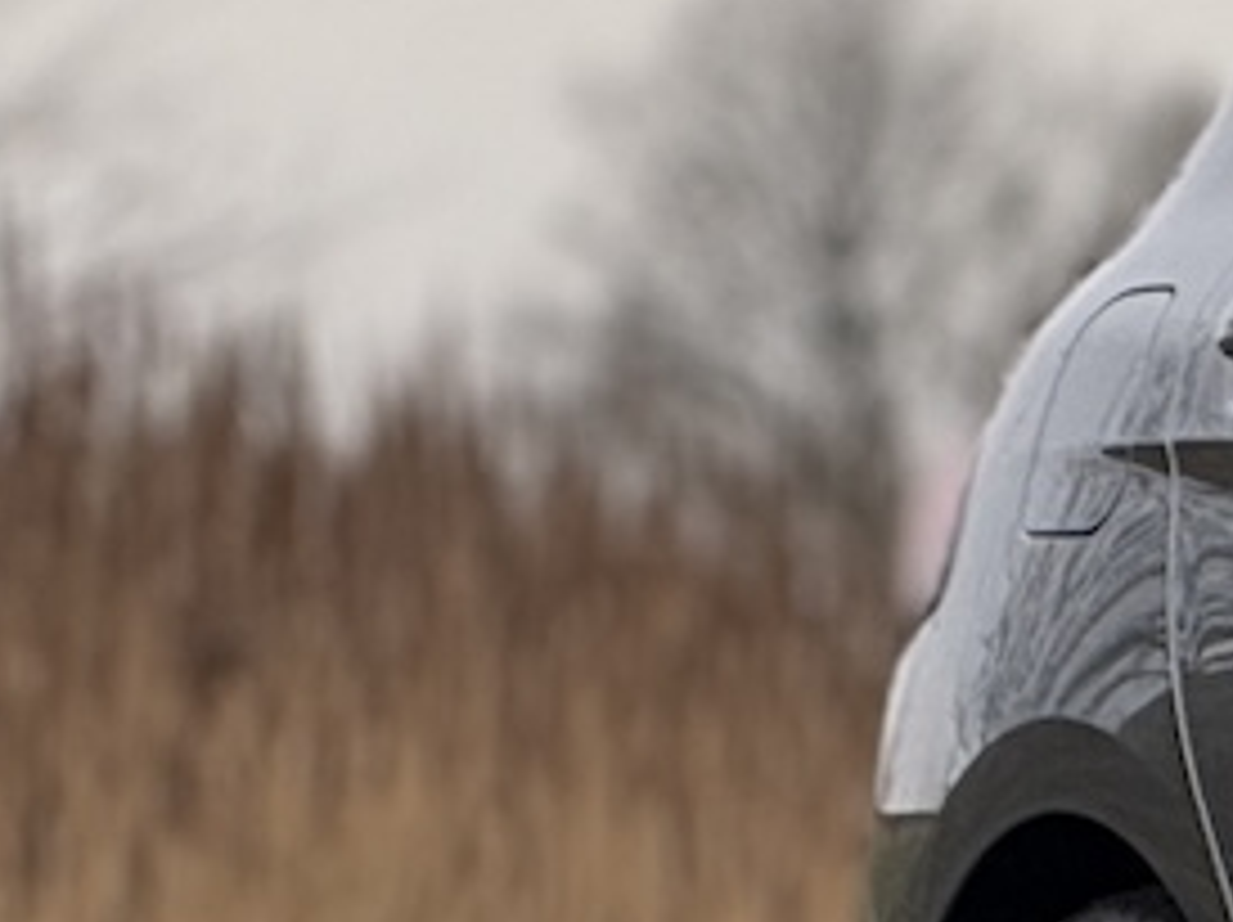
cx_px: 3537
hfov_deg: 2.3
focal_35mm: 841
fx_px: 29930
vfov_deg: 1.8
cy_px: 112
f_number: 2.8
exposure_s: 1/110
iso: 50
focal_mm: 15.66
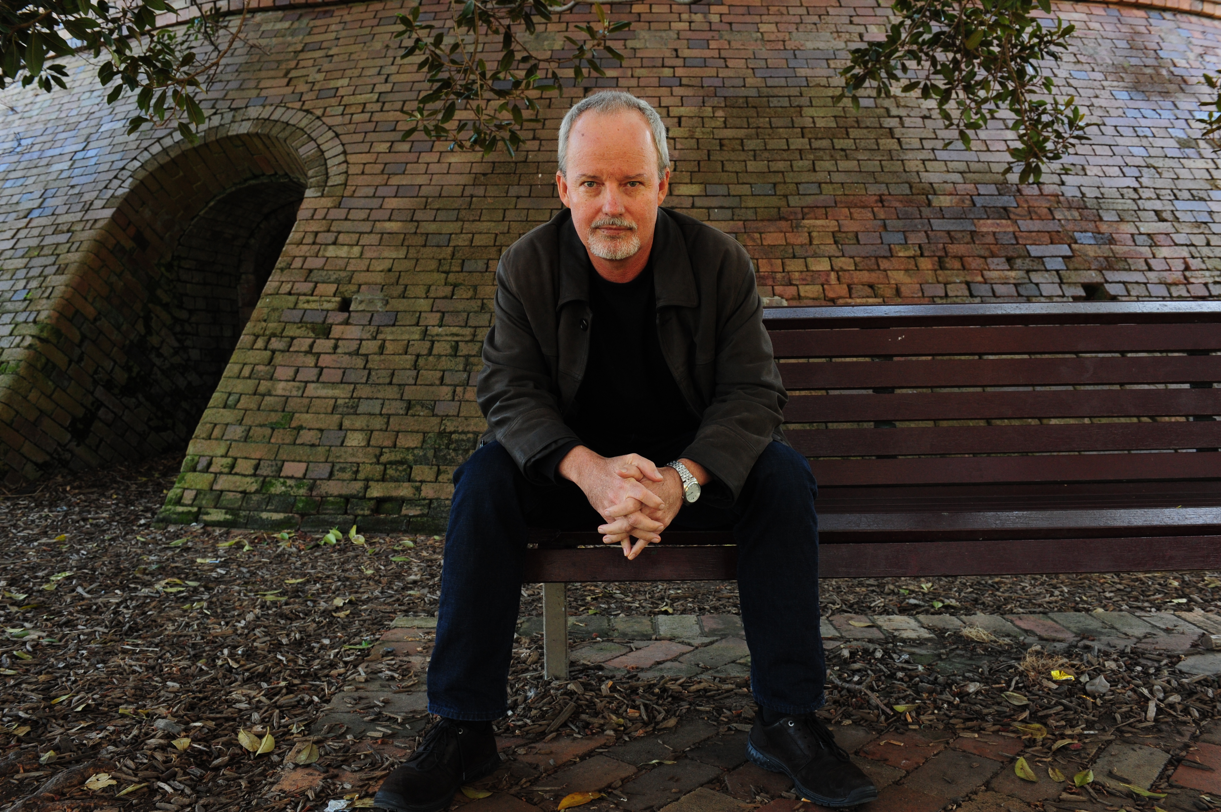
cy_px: 406
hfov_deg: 63.7
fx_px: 983
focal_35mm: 29
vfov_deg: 44.9
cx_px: 610
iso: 1250
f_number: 8
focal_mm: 29
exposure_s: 1/125
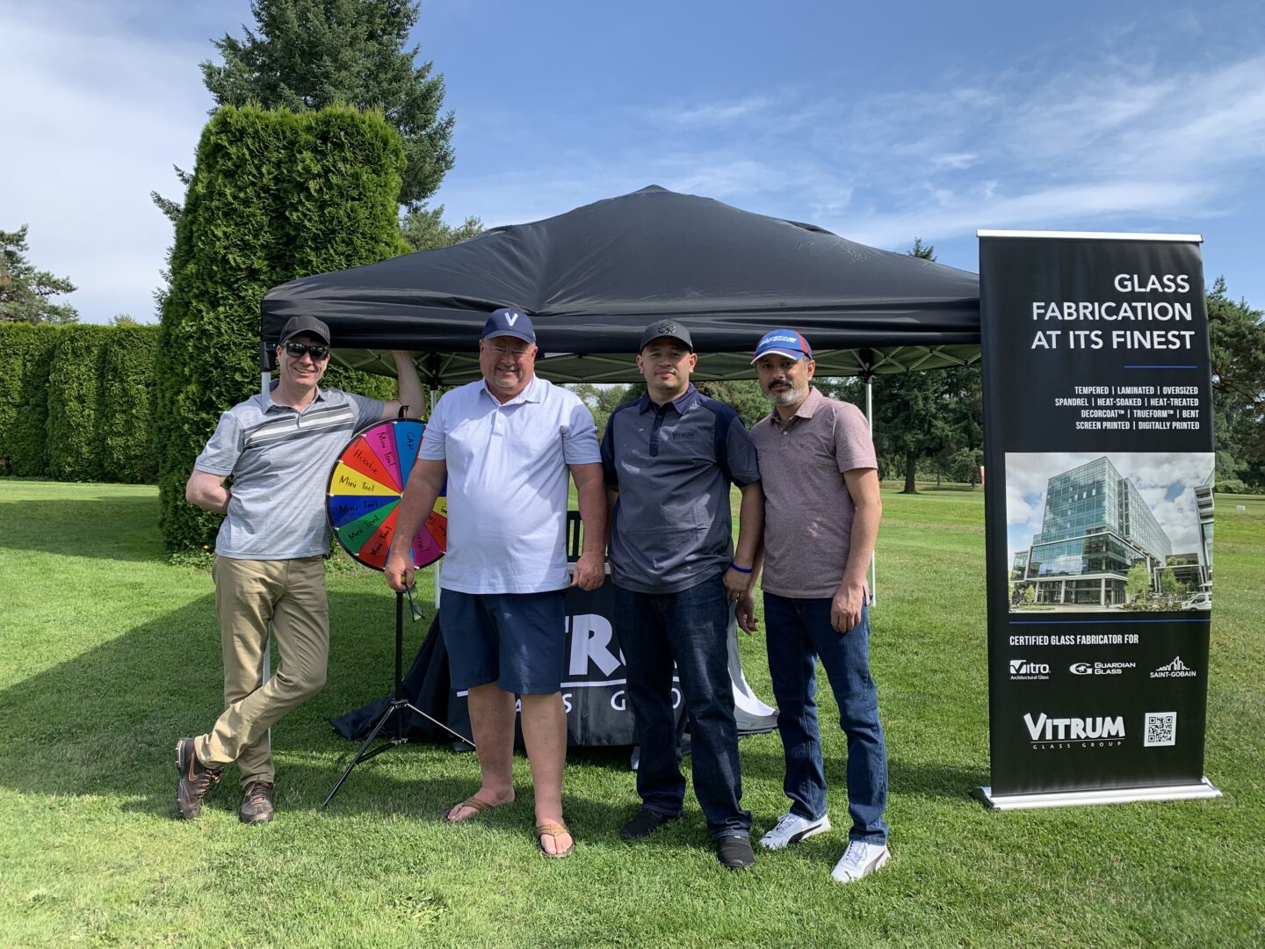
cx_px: 632
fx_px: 950
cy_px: 474
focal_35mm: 26
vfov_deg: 53.1
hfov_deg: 67.3
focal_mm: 4.25
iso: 25
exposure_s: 1/1235
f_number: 1.8
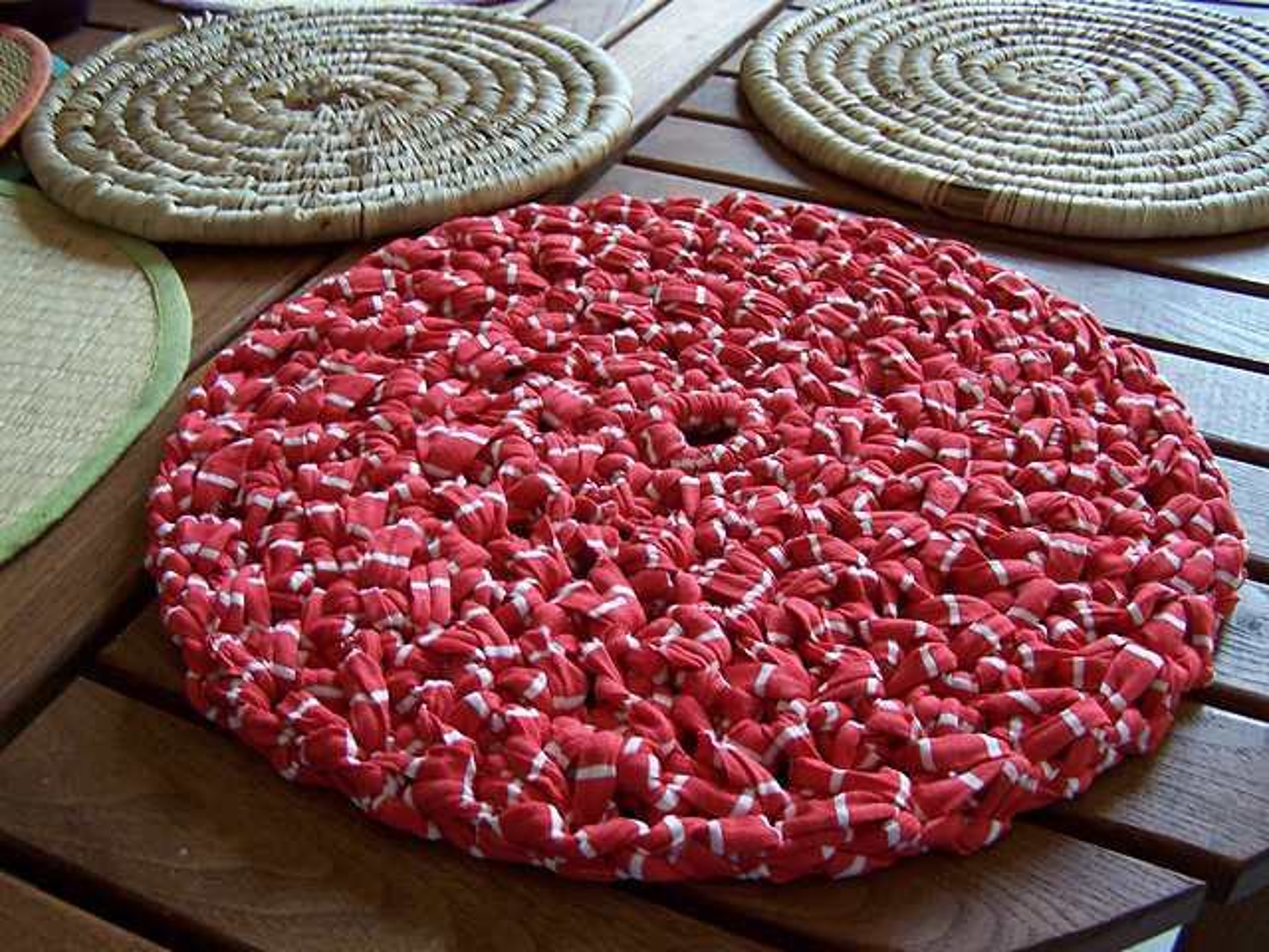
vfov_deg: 37.7
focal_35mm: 38
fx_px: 1393
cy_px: 476
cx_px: 634
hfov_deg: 49.0
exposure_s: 1/15
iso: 80
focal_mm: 6.3
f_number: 2.8
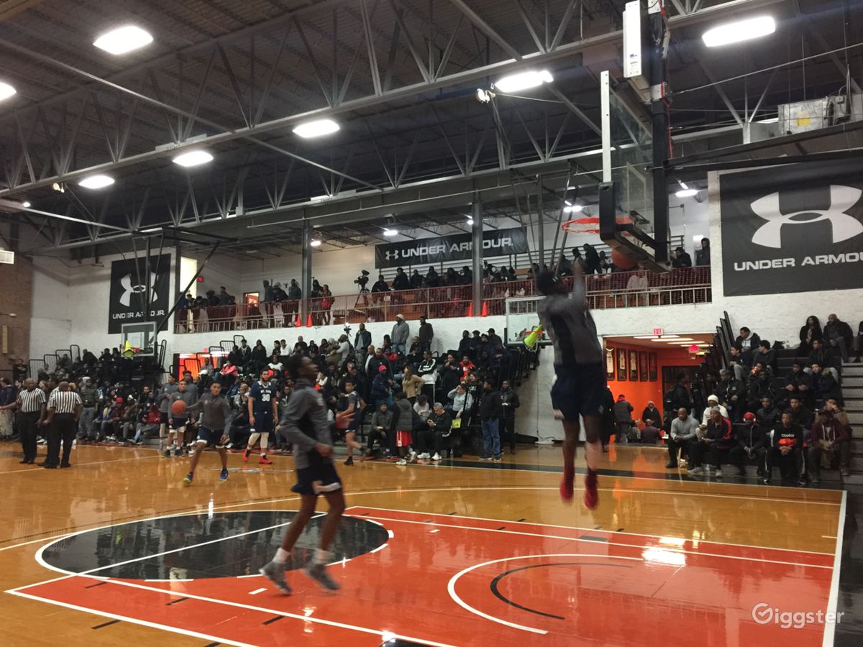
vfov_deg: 48.2
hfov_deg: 61.7
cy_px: 324
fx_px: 723
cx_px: 432
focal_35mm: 29
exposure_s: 1/15
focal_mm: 4.15
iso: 125
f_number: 2.2
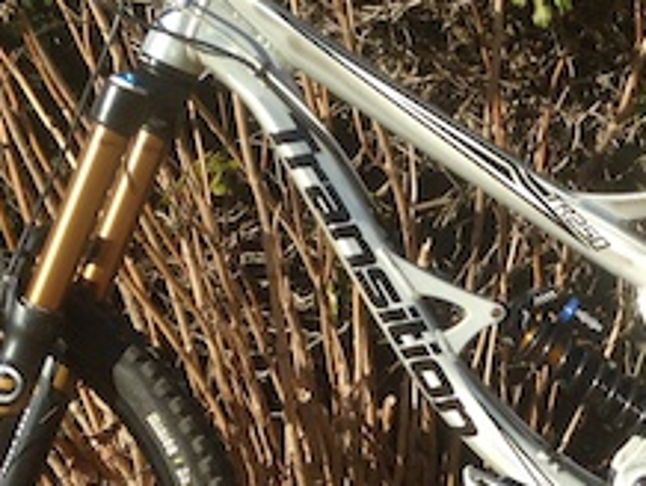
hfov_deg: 16.1
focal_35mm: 121
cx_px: 584
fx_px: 2261
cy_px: 578
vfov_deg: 12.0
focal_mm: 4.12
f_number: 2.4
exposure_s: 1/985
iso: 50
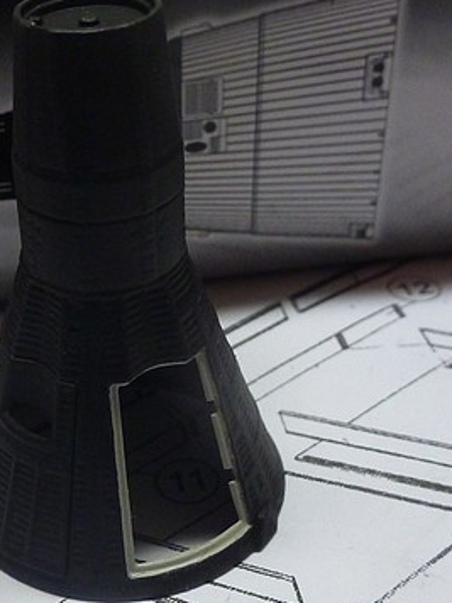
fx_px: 1097
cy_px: 327
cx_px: 90
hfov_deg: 23.0
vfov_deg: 30.7
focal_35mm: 63
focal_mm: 4.9
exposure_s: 1/60
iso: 400
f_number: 3.3
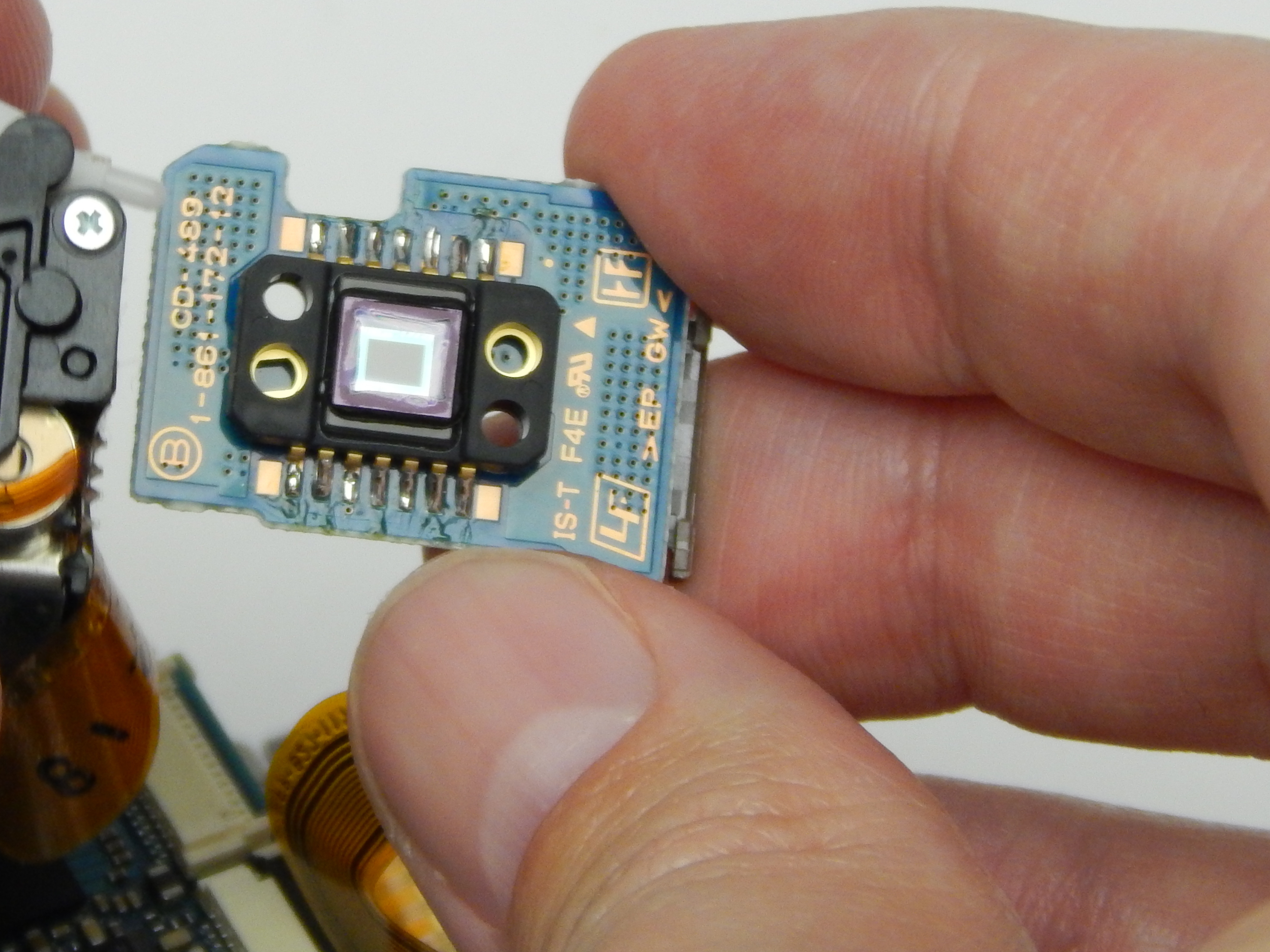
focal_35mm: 439
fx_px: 16106
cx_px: 303
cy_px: 383
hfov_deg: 4.5
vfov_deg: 3.4
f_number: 5.7
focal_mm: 50.1
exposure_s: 1/25
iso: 400
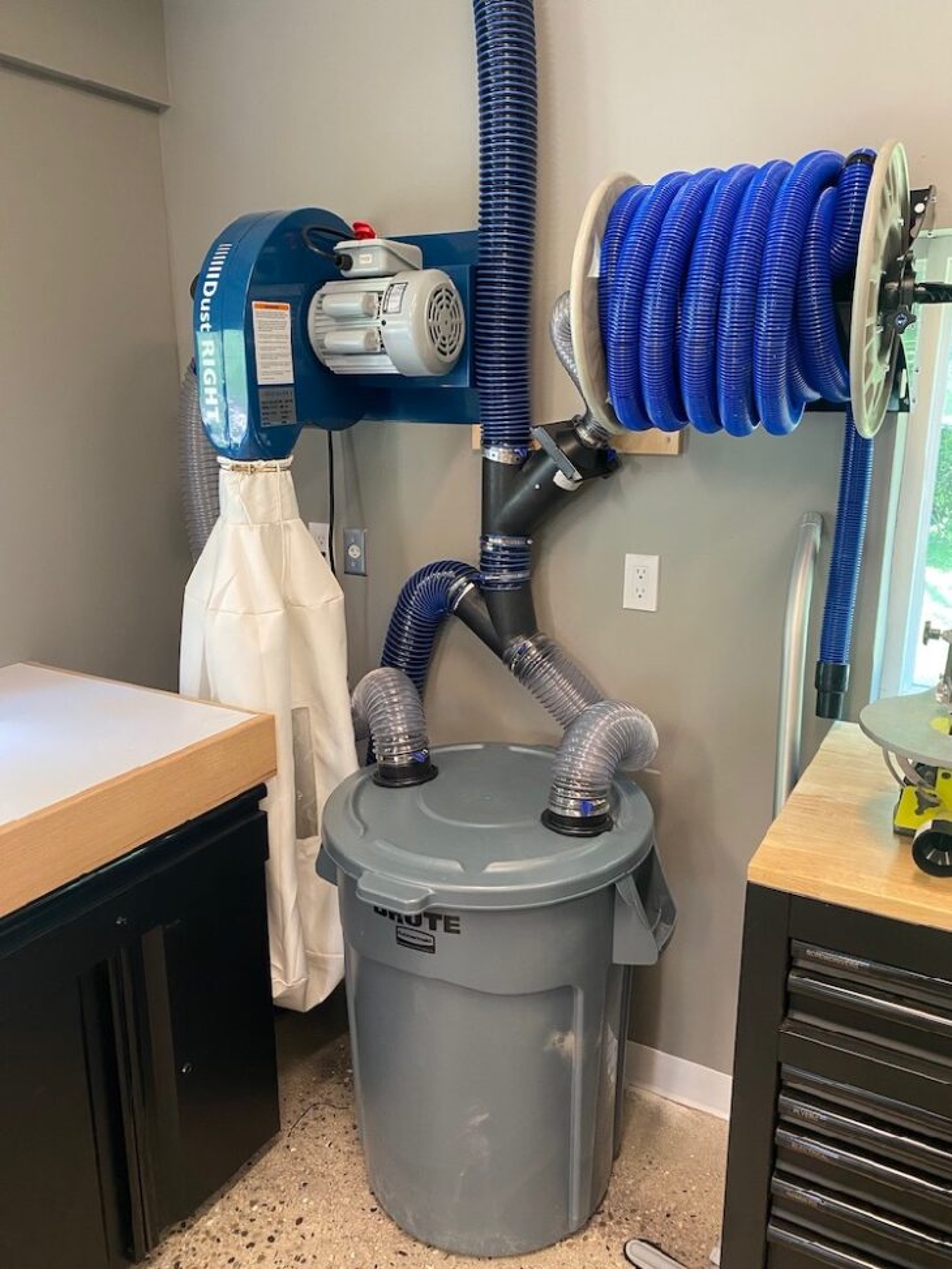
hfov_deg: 53.1
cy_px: 634
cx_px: 476
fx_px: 953
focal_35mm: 26
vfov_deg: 67.3
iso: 250
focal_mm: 4.25
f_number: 1.8
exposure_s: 1/60
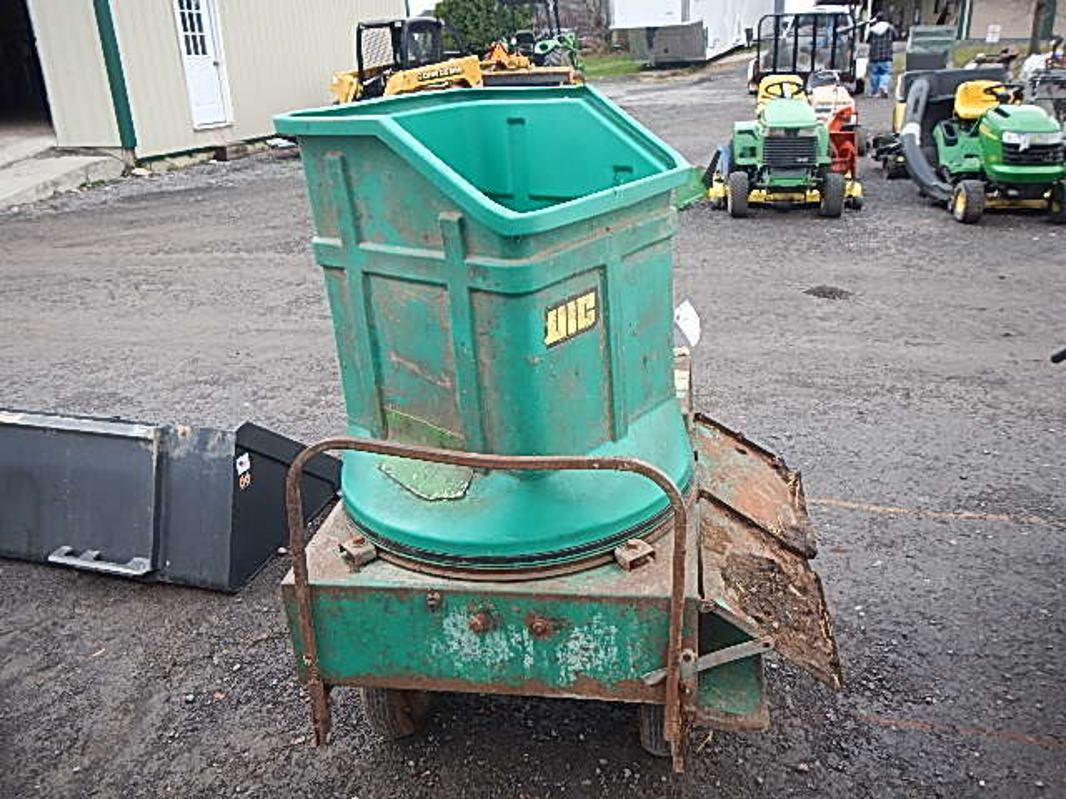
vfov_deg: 49.7
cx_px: 533
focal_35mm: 28
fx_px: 862
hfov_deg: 63.4
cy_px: 400
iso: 125
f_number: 3.9
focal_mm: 5
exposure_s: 1/160
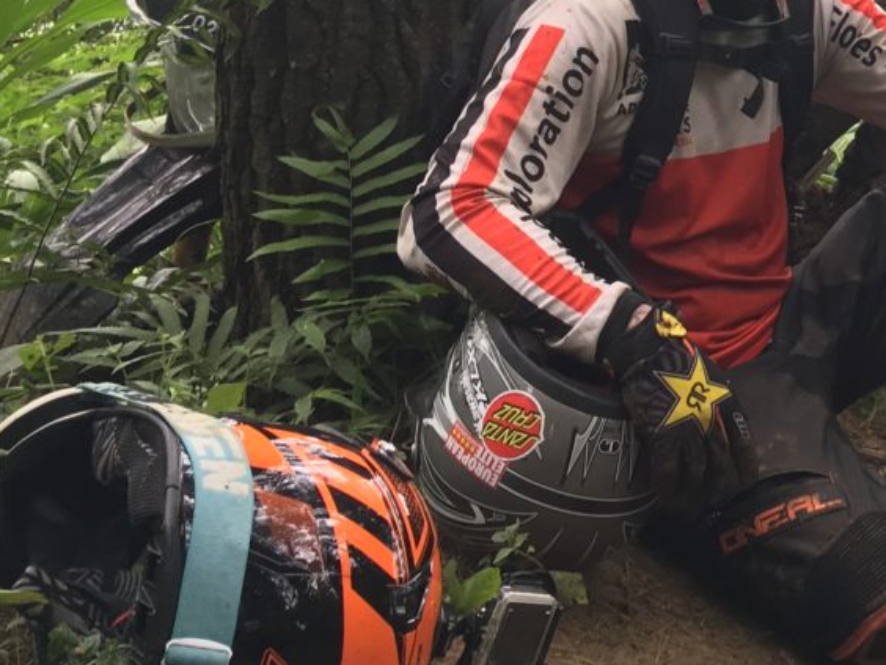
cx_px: 1051
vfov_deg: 19.0
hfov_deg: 24.0
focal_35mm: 74
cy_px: -80
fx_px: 1894
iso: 32
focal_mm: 4.15
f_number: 2.2
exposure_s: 1/100
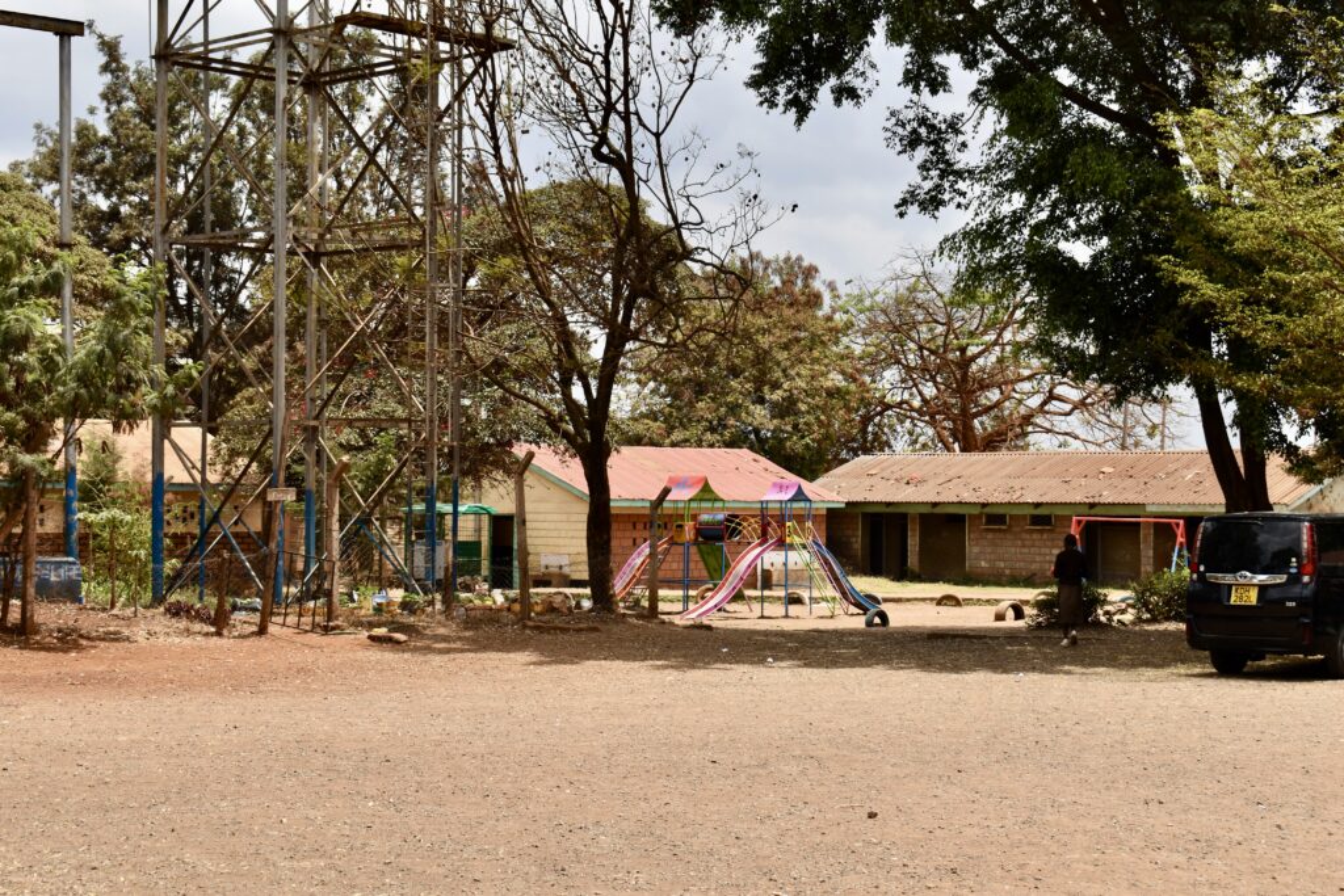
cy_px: 448
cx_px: 672
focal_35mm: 60
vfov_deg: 22.6
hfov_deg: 33.4
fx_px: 2240
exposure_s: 1/250
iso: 100
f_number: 8
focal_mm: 40
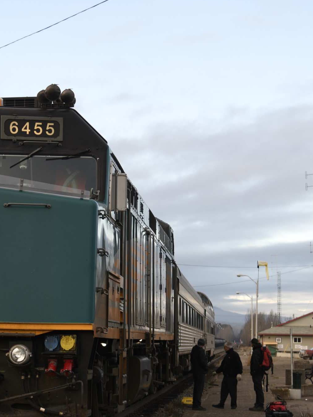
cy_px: 267
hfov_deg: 16.9
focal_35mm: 86
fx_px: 1037
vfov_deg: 22.7
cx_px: 32
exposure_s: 1/80
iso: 64
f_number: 4.5
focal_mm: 40
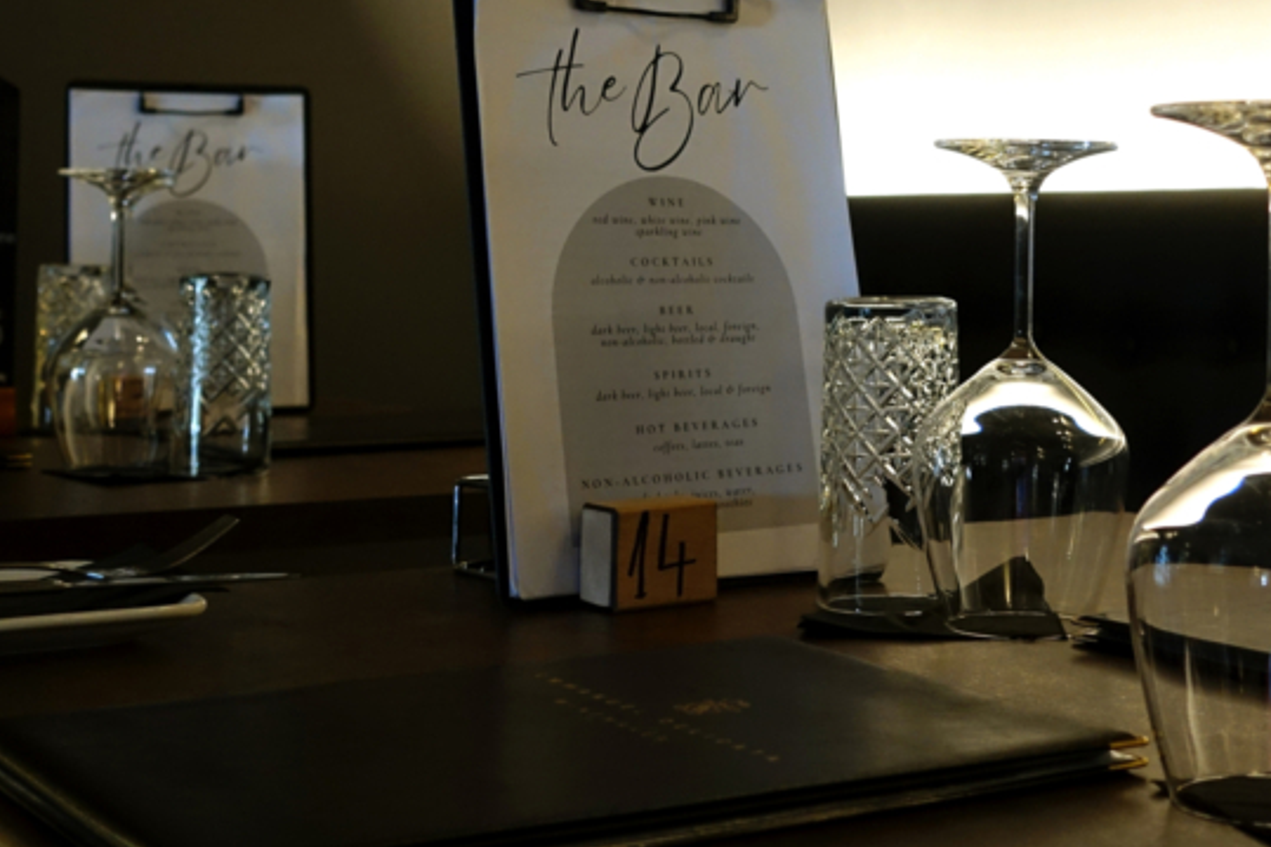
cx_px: 884
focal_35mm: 65
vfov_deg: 20.7
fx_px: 2294
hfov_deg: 30.6
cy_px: 169
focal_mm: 12.48
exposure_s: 1/25
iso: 800
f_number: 2.8
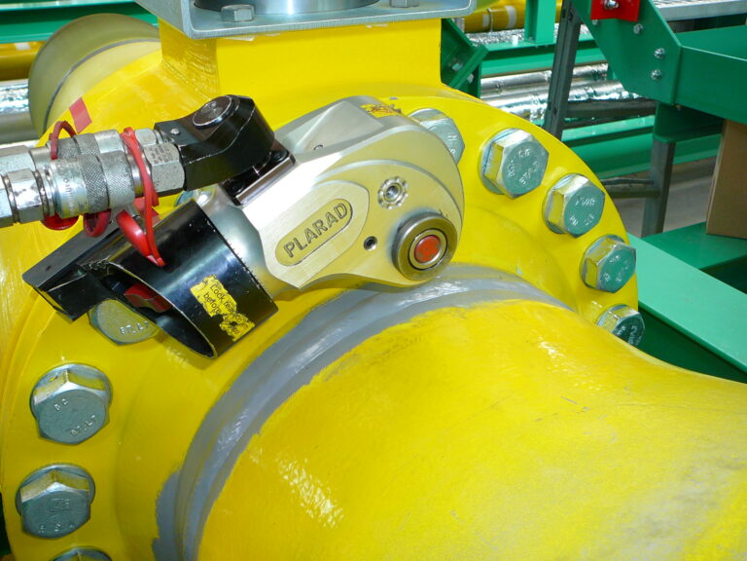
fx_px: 755
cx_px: 374
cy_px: 280
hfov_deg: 52.6
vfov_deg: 40.7
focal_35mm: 35
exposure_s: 1/30
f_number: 2.8
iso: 100
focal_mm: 5.2
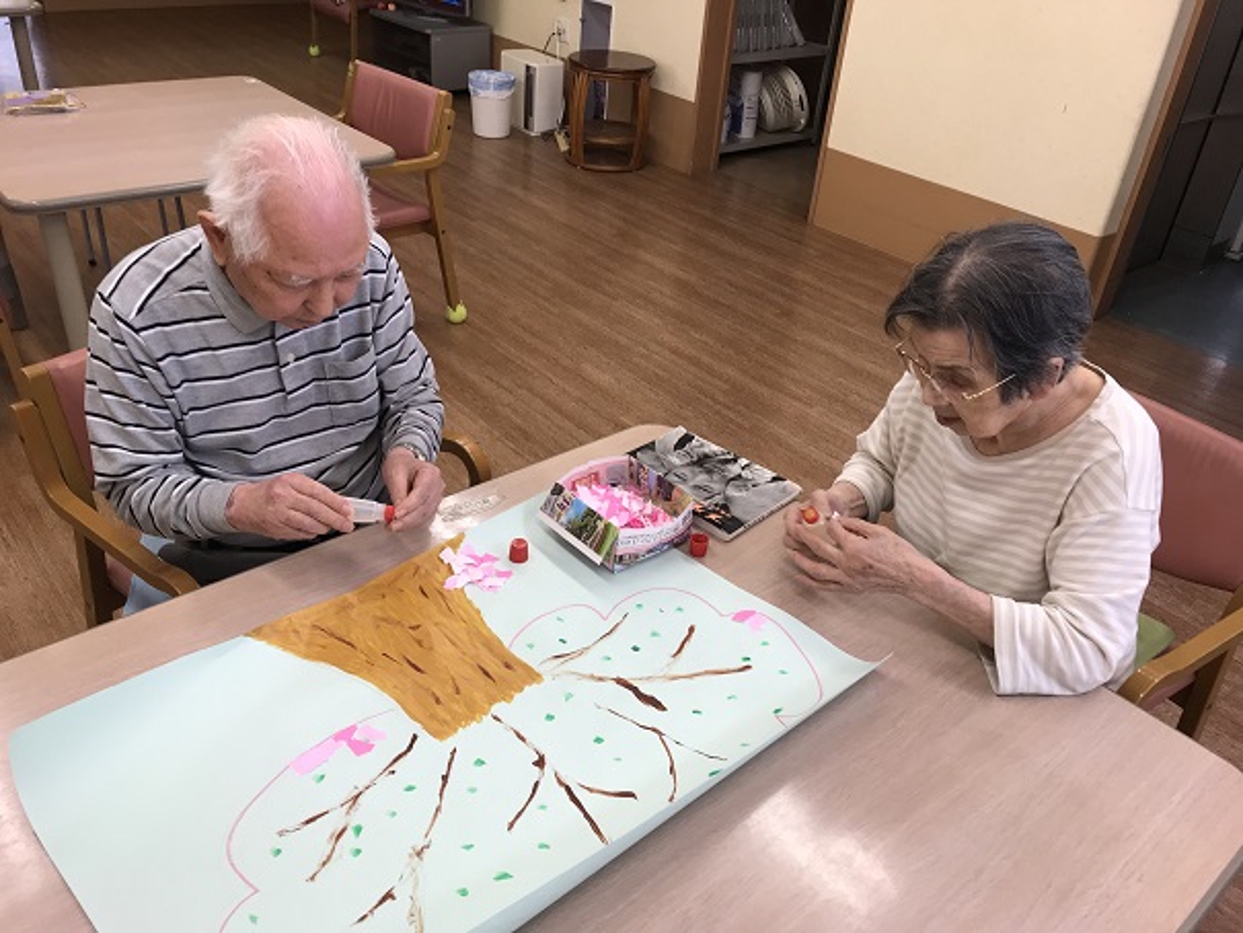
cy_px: 466
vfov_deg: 49.8
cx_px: 622
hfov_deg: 63.4
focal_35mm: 28
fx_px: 1006
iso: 32
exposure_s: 1/100
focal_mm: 3.99
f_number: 1.8
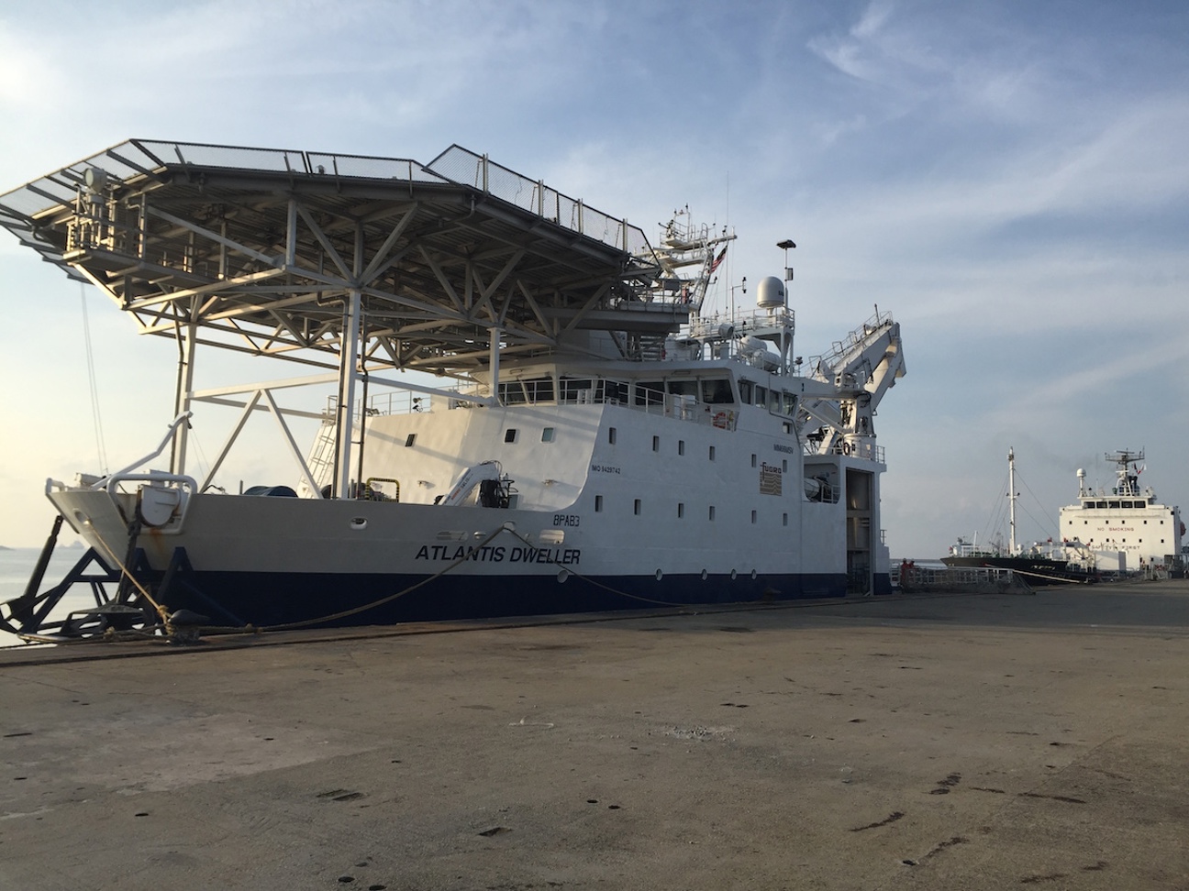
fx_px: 996
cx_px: 594
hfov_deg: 61.7
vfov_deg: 48.2
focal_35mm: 29
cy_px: 446
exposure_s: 1/1522
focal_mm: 4.15
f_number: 2.2
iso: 32
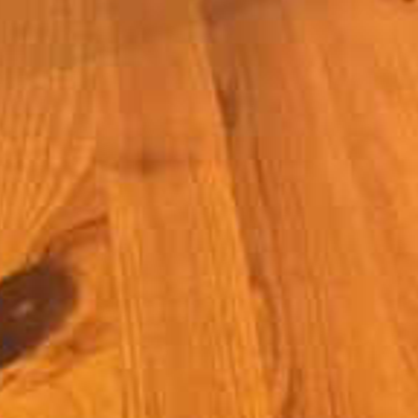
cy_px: 1065
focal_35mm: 142
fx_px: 1940
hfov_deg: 11.6
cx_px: -287
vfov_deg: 10.3
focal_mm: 4.15
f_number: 2.2
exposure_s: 1/15
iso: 200
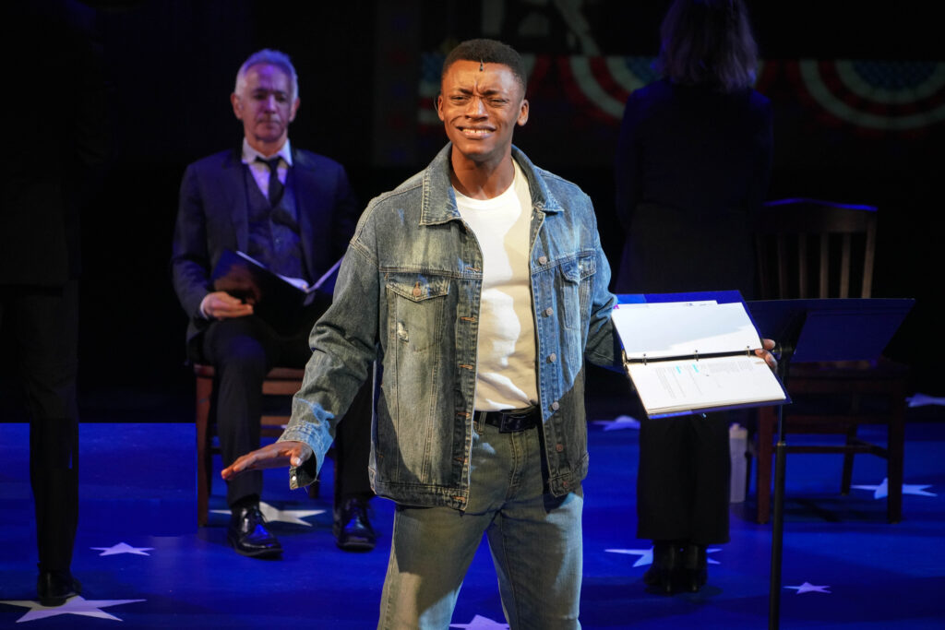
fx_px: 4909
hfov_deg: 11.0
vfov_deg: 7.3
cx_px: 472
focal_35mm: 187
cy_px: 315
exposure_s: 1/200
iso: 5000
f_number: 6.3
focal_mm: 187
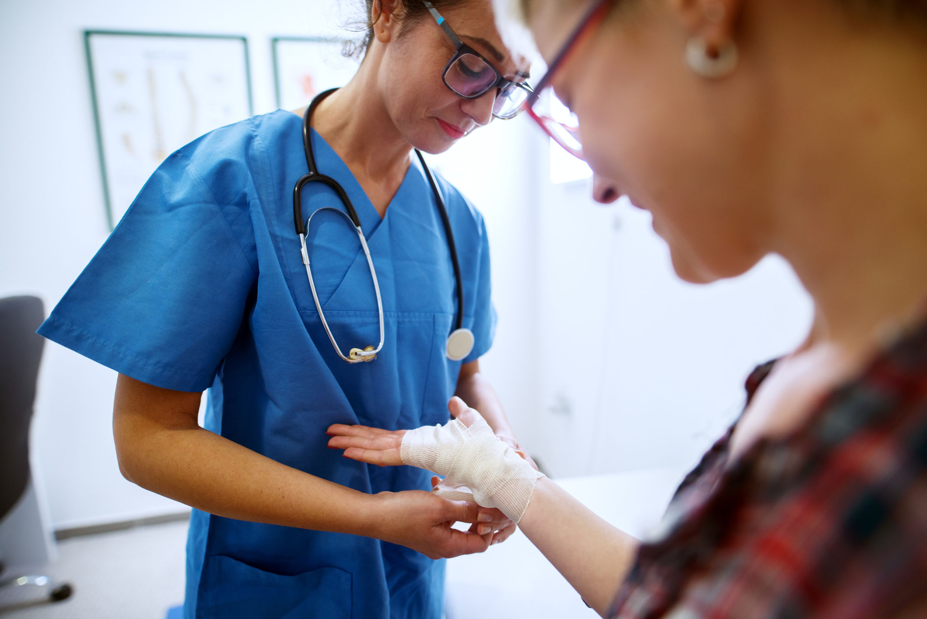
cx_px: 464
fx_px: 515
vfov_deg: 62.0
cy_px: 310
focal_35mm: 20
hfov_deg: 84.0
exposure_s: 1/100
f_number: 2
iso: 400
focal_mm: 20
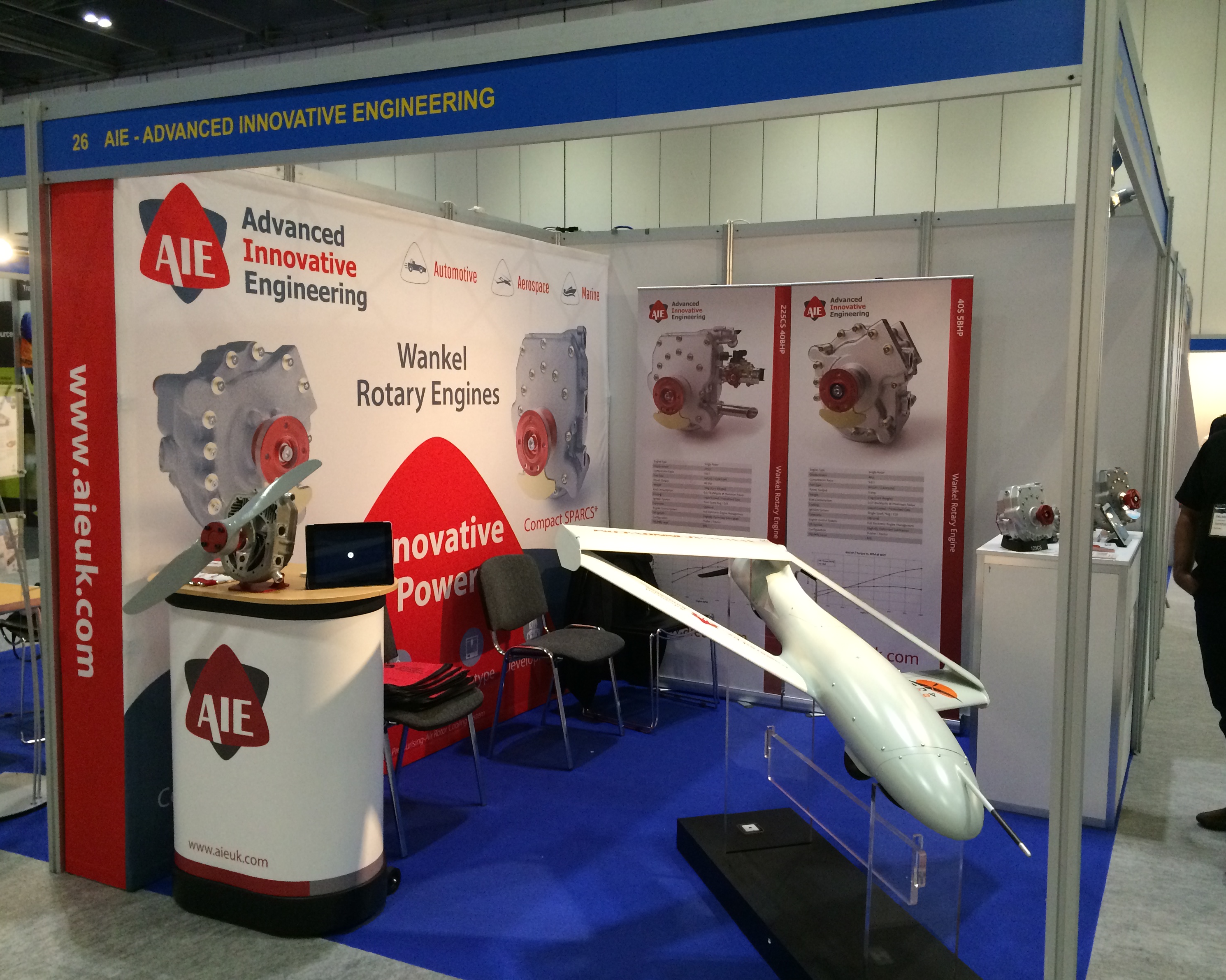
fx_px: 1125
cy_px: 503
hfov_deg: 57.1
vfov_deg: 47.1
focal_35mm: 31
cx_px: 660
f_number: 2.2
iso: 200
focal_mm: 4.15
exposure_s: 1/30
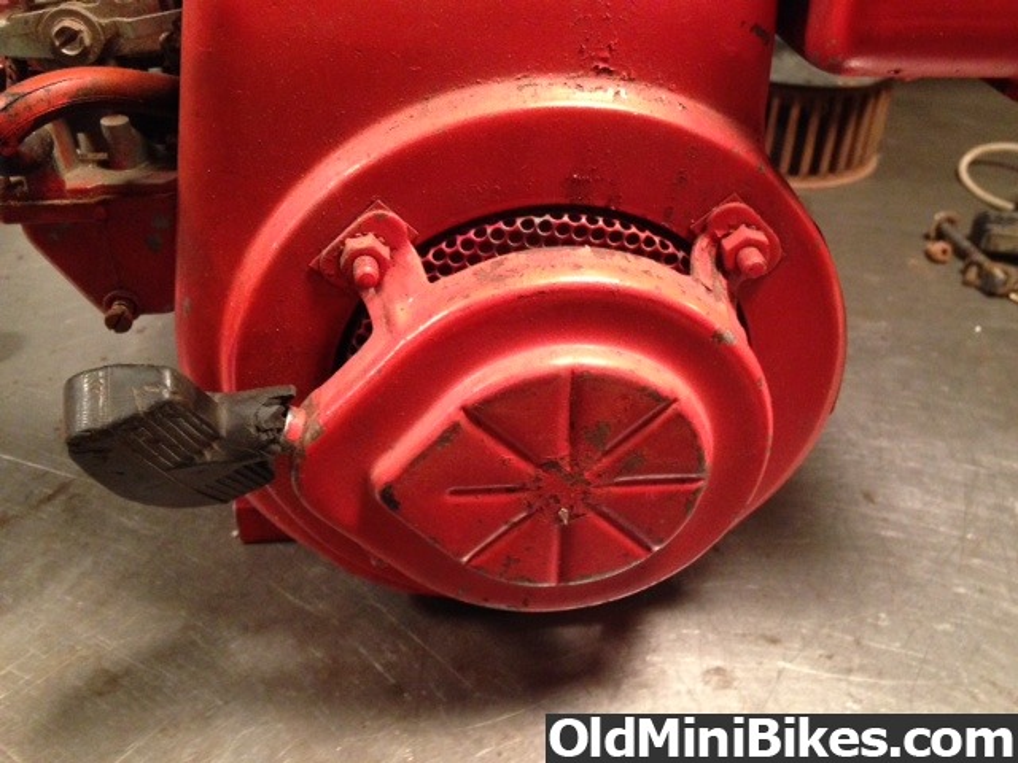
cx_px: 509
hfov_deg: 55.4
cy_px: 382
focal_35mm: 33
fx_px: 970
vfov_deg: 42.9
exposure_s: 1/20
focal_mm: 4.12
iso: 400
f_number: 2.4
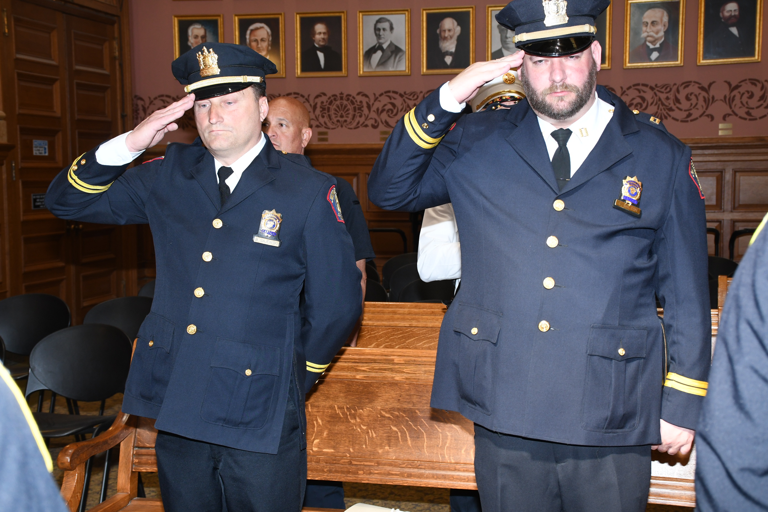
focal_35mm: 57
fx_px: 1216
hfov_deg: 35.1
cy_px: 256
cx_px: 384
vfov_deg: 23.8
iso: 800
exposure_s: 1/60
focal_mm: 38
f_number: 7.1
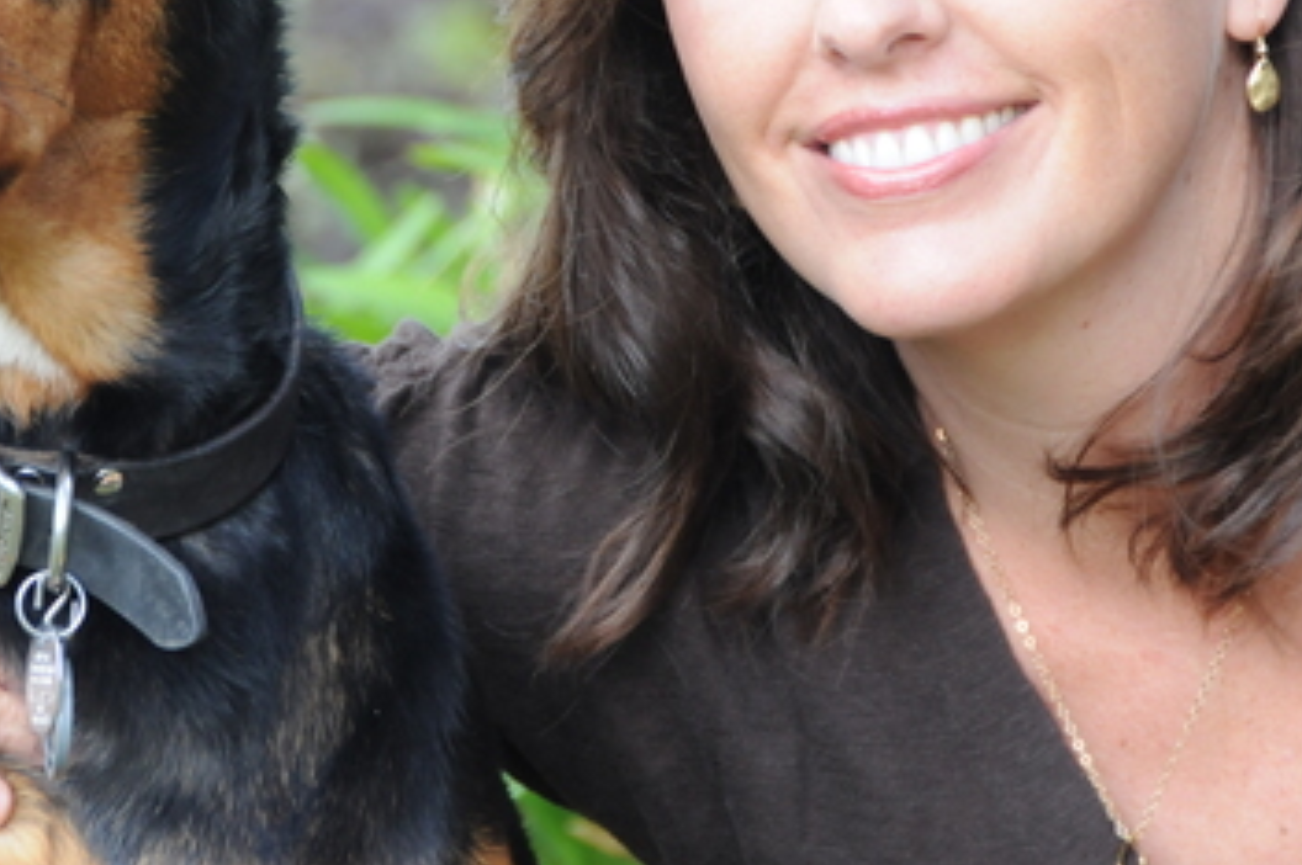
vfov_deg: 3.1
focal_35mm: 448
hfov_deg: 4.6
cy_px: 39
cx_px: 503
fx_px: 16187
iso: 800
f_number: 5.6
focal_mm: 150
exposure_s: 1/125
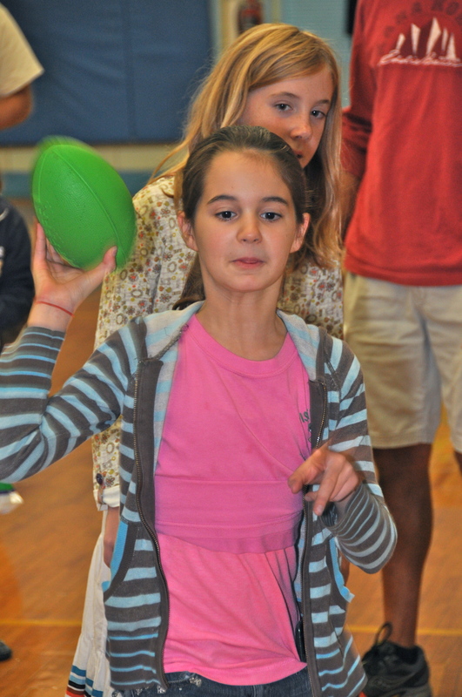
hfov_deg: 9.6
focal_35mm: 142
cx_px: 231
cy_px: 348
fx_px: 2751
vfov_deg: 14.4
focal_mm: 95
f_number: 5.3
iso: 640
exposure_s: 1/60
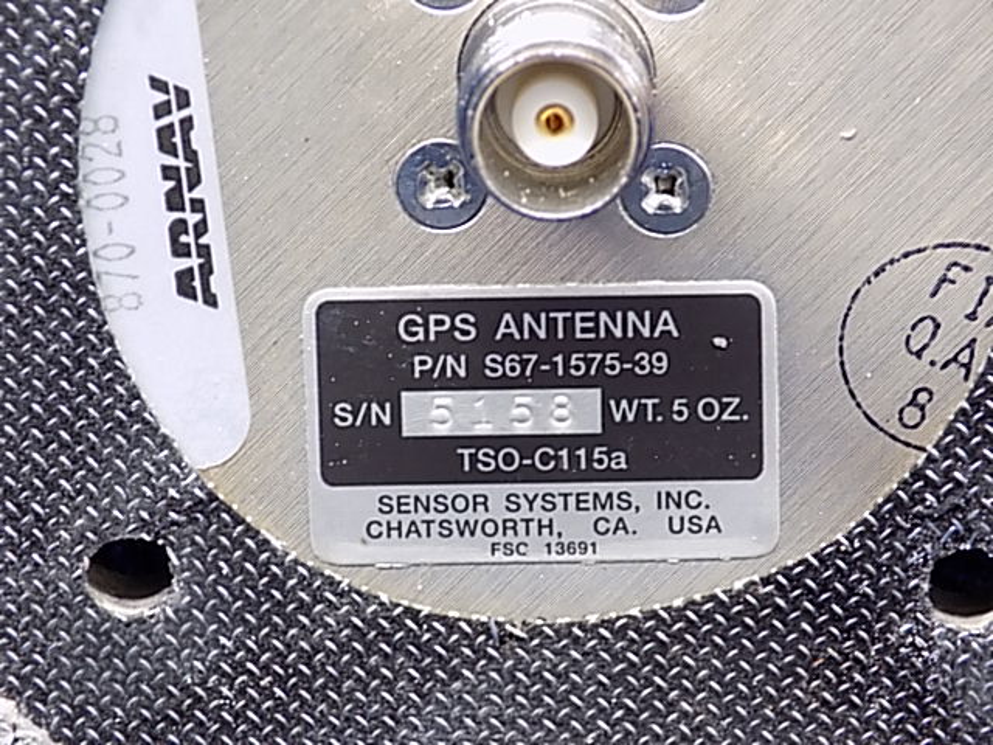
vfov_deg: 7.8
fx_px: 5450
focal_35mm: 190
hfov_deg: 10.4
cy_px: 372
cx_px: 496
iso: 400
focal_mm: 33.7
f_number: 5.4
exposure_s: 1/6
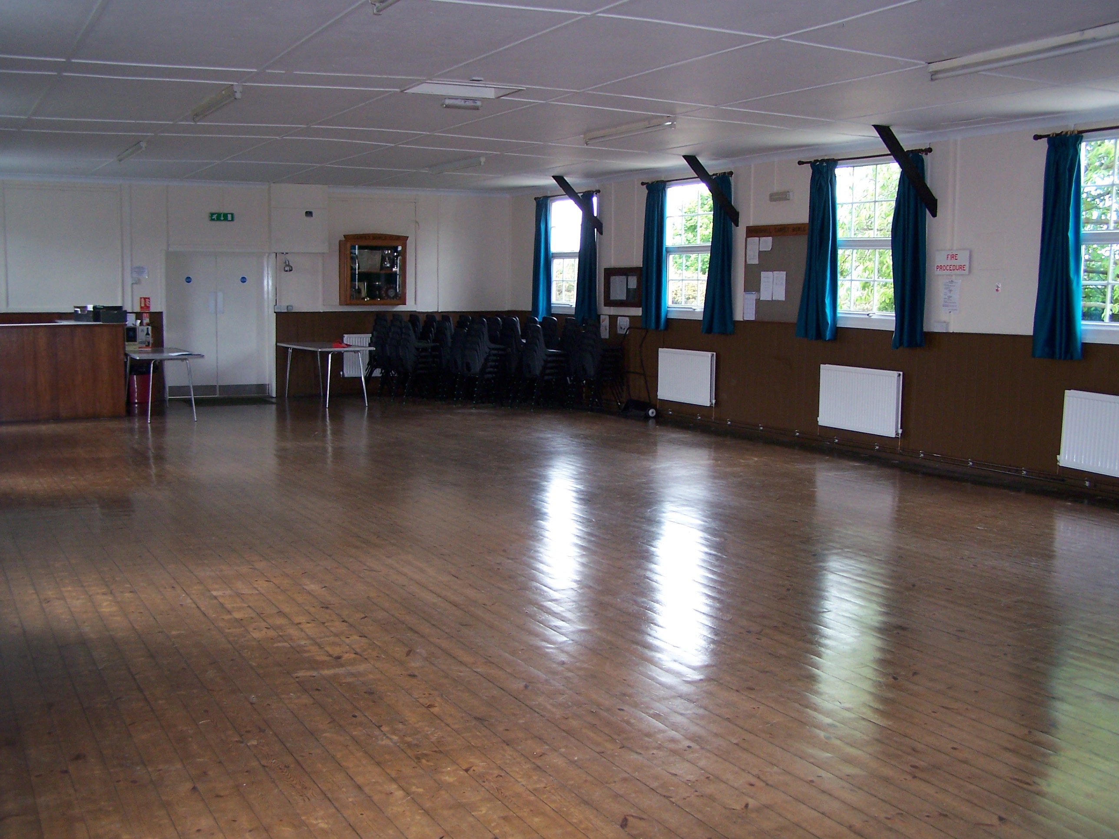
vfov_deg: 37.7
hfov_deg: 49.0
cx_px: 560
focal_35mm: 38
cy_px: 420
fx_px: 1228
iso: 140
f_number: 2.8
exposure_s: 1/60
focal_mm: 6.3
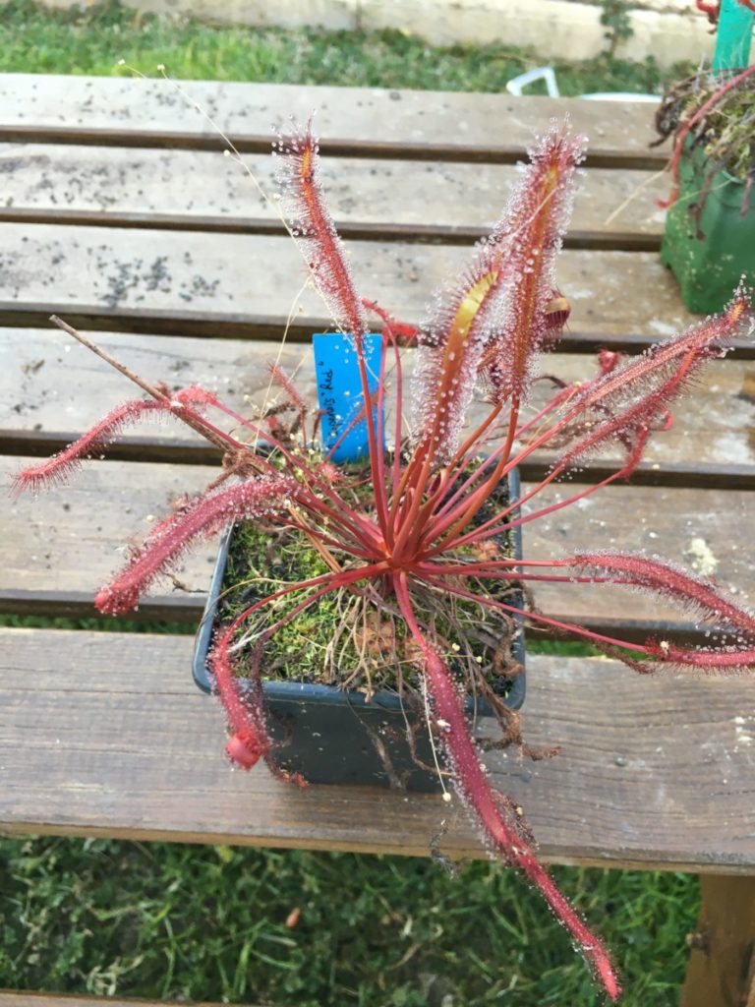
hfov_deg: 48.2
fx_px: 843
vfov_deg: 61.7
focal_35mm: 29
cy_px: 504
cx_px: 378
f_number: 2.2
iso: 32
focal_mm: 4.15
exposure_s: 1/33
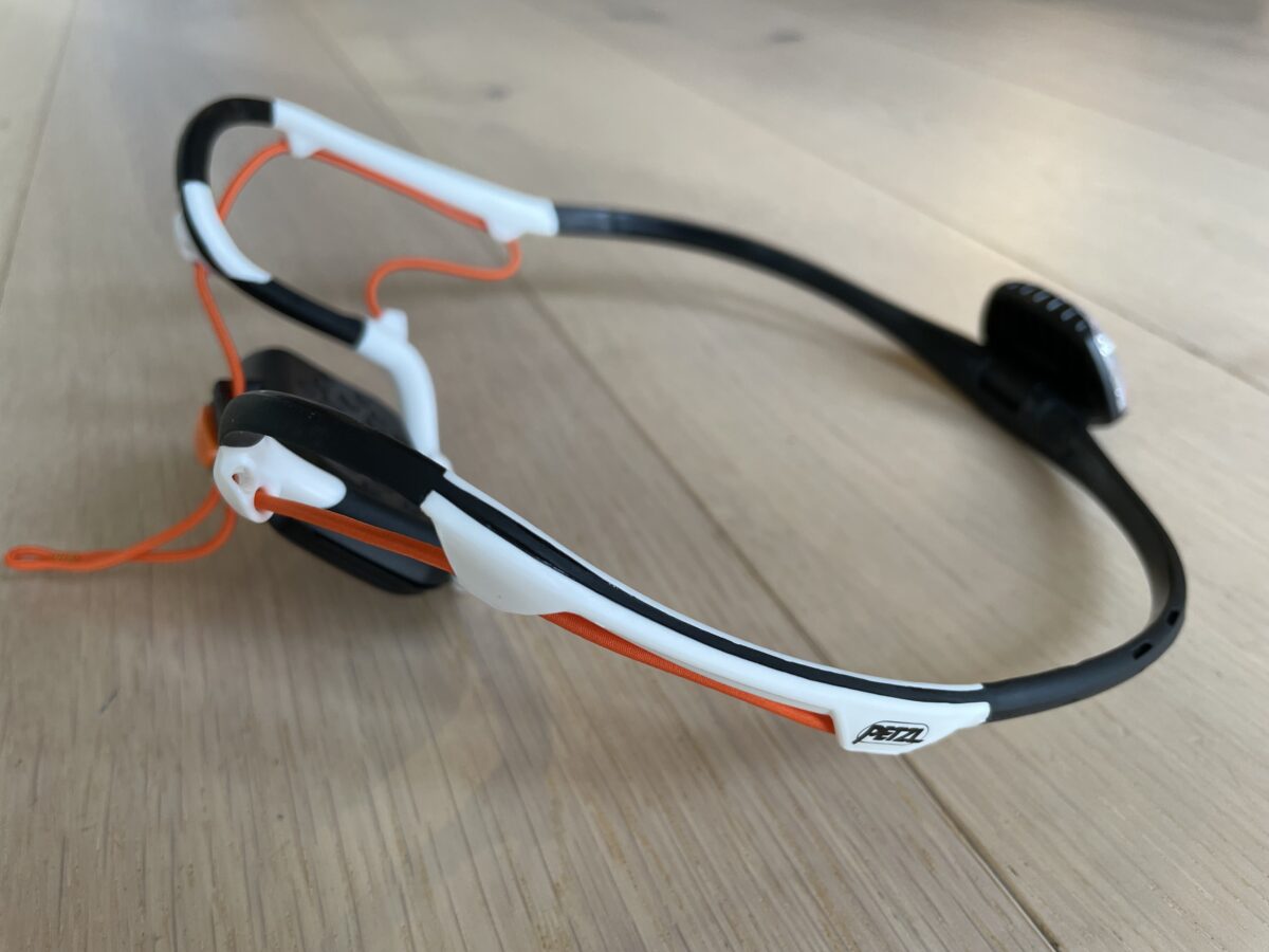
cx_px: 634
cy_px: 476
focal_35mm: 26
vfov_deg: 53.1
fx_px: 953
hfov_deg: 67.3
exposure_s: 1/111
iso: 100
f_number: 1.6
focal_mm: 4.2
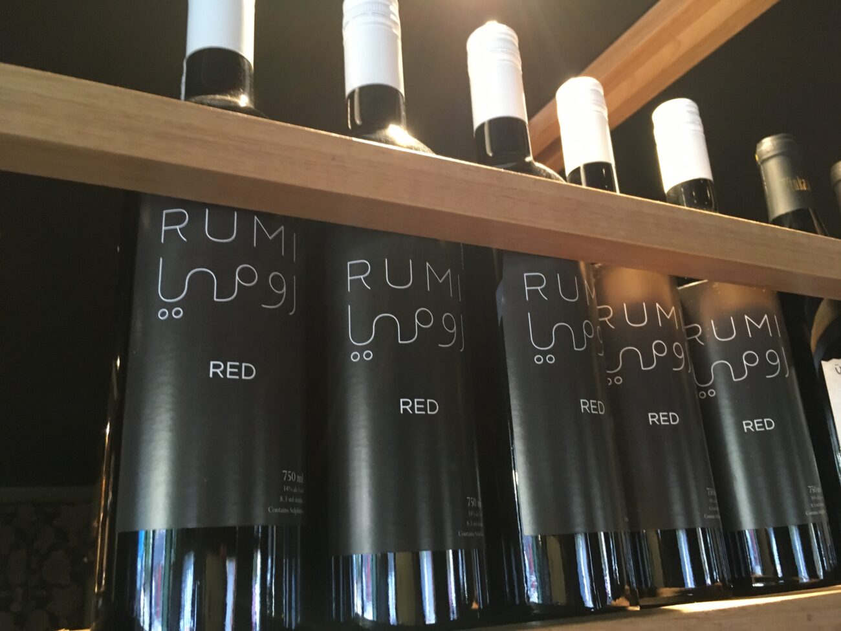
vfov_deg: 48.2
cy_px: 316
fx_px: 705
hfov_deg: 61.7
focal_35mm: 29
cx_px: 420
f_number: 2.2
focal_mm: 4.15
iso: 200
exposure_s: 1/20
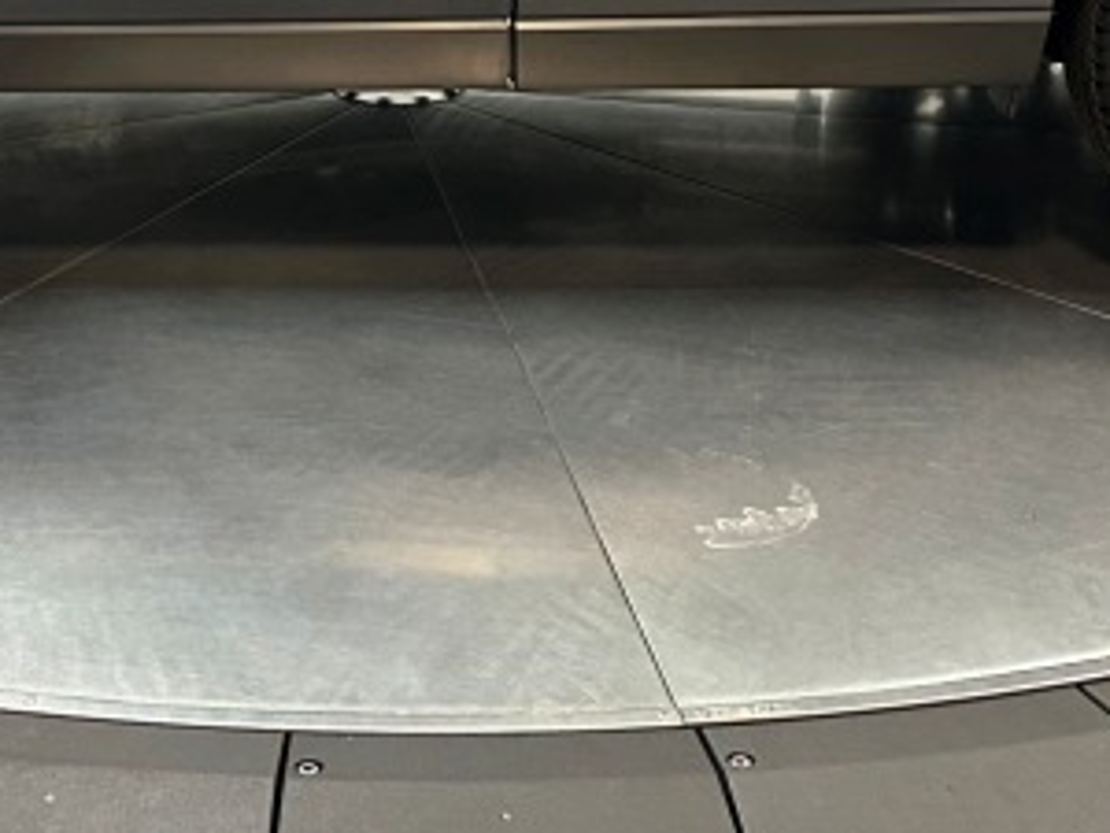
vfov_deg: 17.7
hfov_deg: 23.7
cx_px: 388
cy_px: 59
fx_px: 2629
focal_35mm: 82
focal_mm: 6.86
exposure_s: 1/60
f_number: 1.78
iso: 500
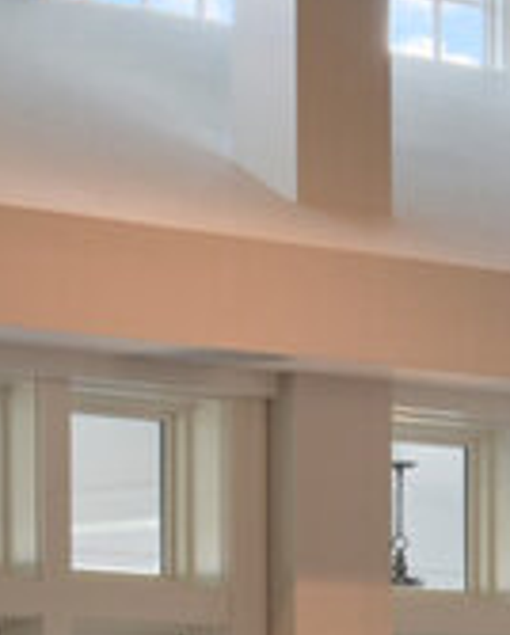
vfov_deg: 8.5
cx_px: 662
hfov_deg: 6.9
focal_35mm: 223
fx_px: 4200
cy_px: 867
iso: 200
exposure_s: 1.3
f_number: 16
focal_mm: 40
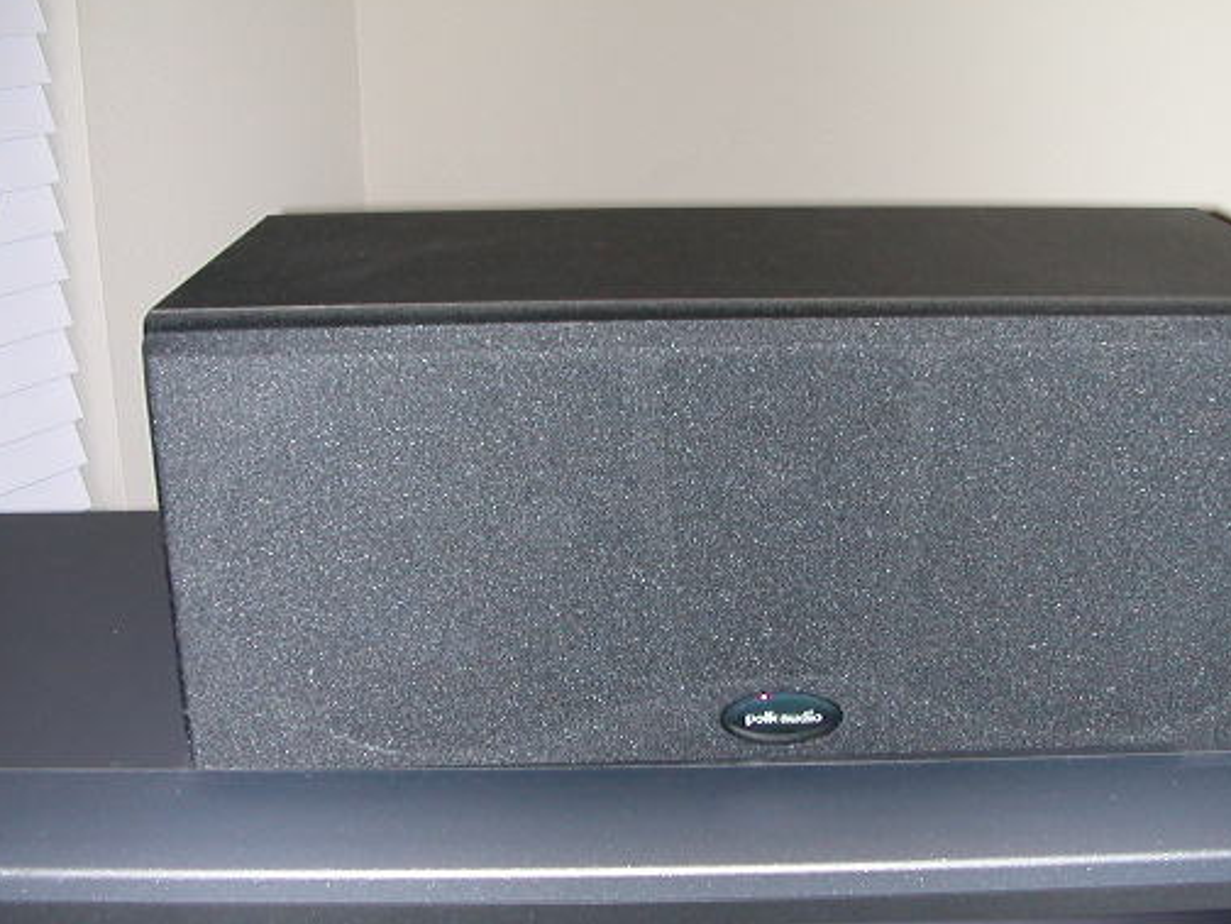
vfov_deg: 30.8
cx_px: 755
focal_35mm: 47
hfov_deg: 40.2
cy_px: 555
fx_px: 1671
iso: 100
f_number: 2.7
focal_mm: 5.6
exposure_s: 1/59.9
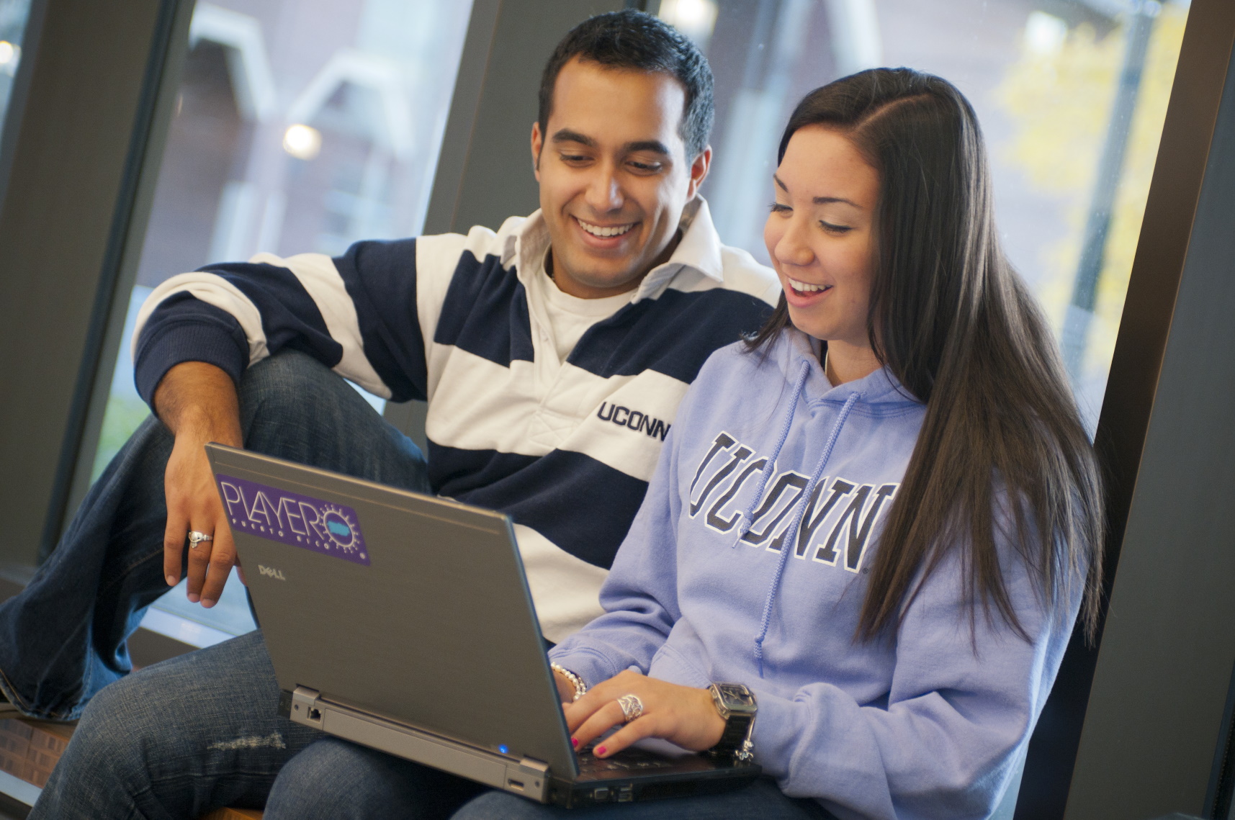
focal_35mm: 90
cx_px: 618
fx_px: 3084
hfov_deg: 22.6
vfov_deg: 15.2
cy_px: 410
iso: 800
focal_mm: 60
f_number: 2.8
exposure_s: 1/50
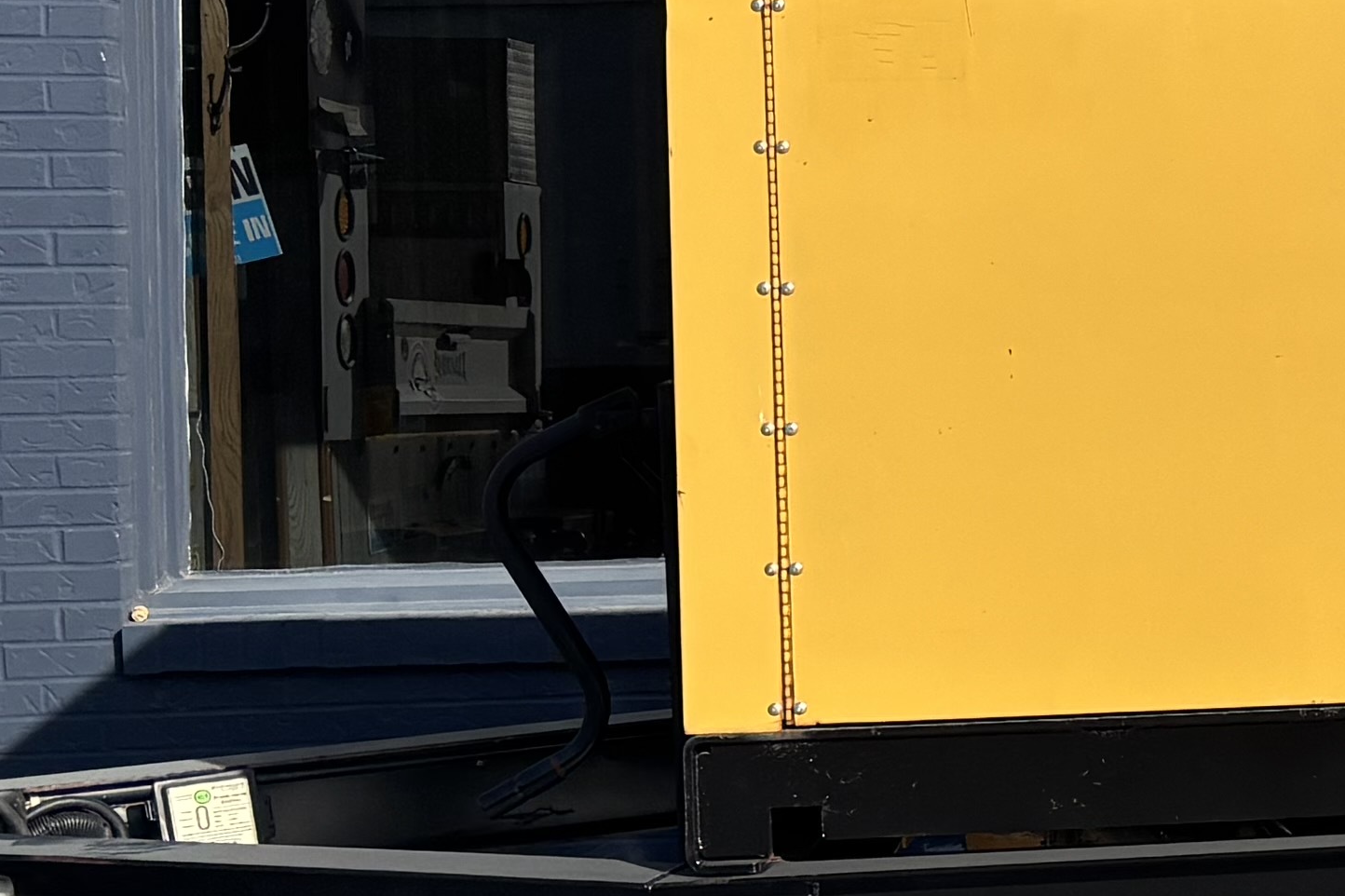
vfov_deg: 12.8
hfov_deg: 16.4
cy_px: 426
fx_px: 3996
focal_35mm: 107
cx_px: 2316
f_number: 1.6
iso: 50
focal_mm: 5.96
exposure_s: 1/3650
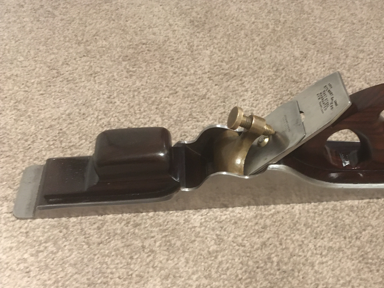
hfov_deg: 45.1
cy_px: 186
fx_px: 455
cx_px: 254
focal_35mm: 41
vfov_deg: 34.9
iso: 500
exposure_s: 1/17
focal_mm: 4.15
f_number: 2.2
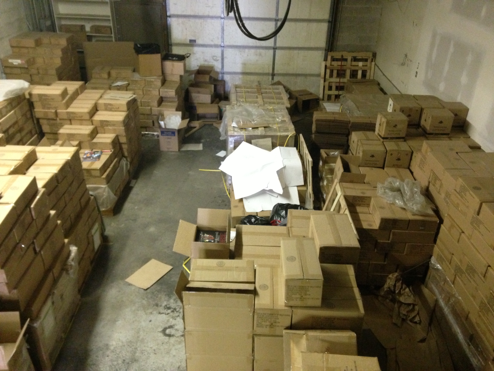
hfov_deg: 55.4
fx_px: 471
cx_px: 247
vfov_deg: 42.9
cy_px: 186
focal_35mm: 33
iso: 500
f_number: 2.4
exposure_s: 1/15
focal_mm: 4.13
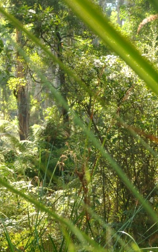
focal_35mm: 194
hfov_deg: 6.6
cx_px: -158
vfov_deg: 10.7
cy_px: 225
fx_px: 1336
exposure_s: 1/60
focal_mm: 40
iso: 800
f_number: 4.5
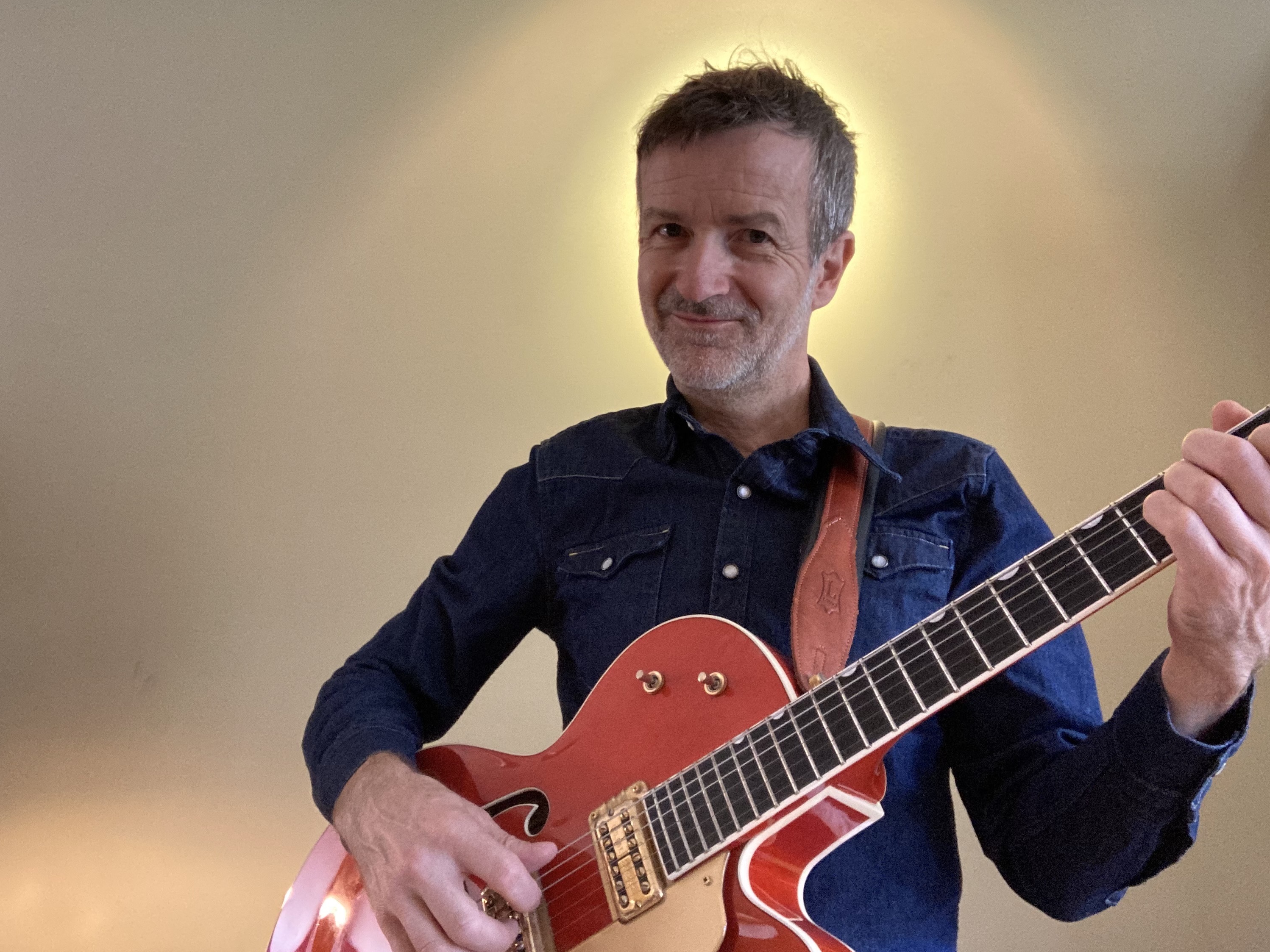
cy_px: 470
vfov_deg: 42.9
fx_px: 1211
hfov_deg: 55.3
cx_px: 624
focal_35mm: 33
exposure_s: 1/30
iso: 320
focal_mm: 2.87
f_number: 2.2
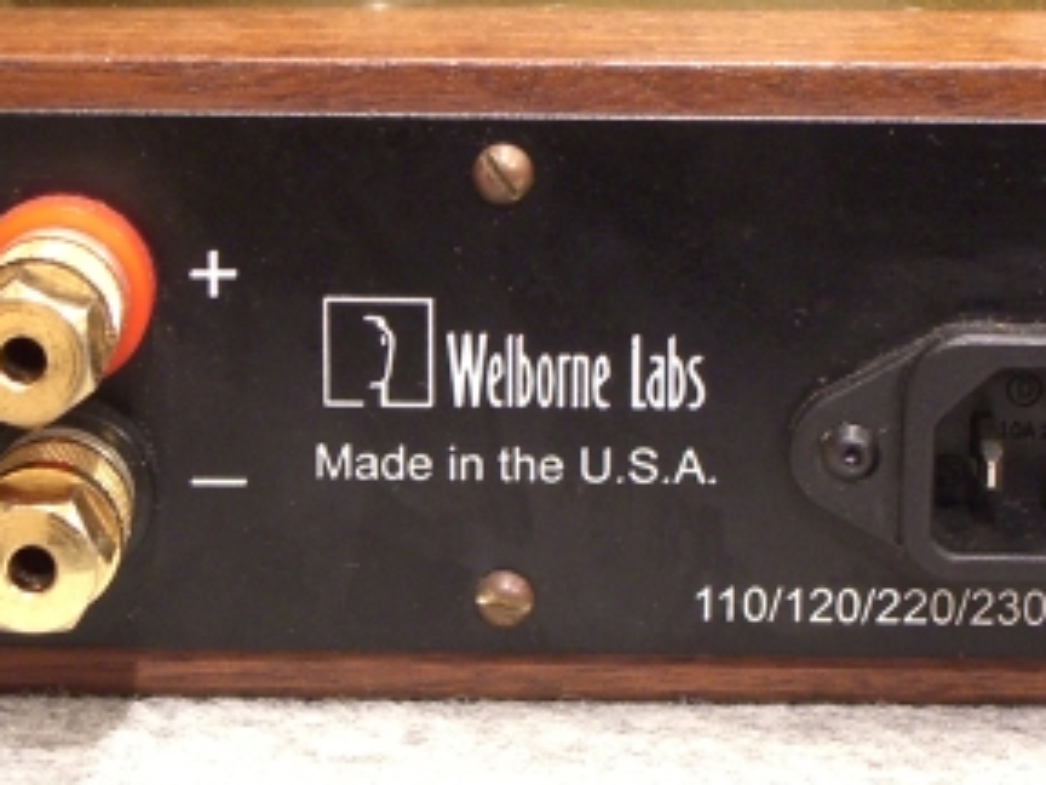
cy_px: 382
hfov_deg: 13.1
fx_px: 4563
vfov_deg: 9.8
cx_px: 483
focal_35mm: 151
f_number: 4
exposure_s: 1/5
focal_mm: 14.2
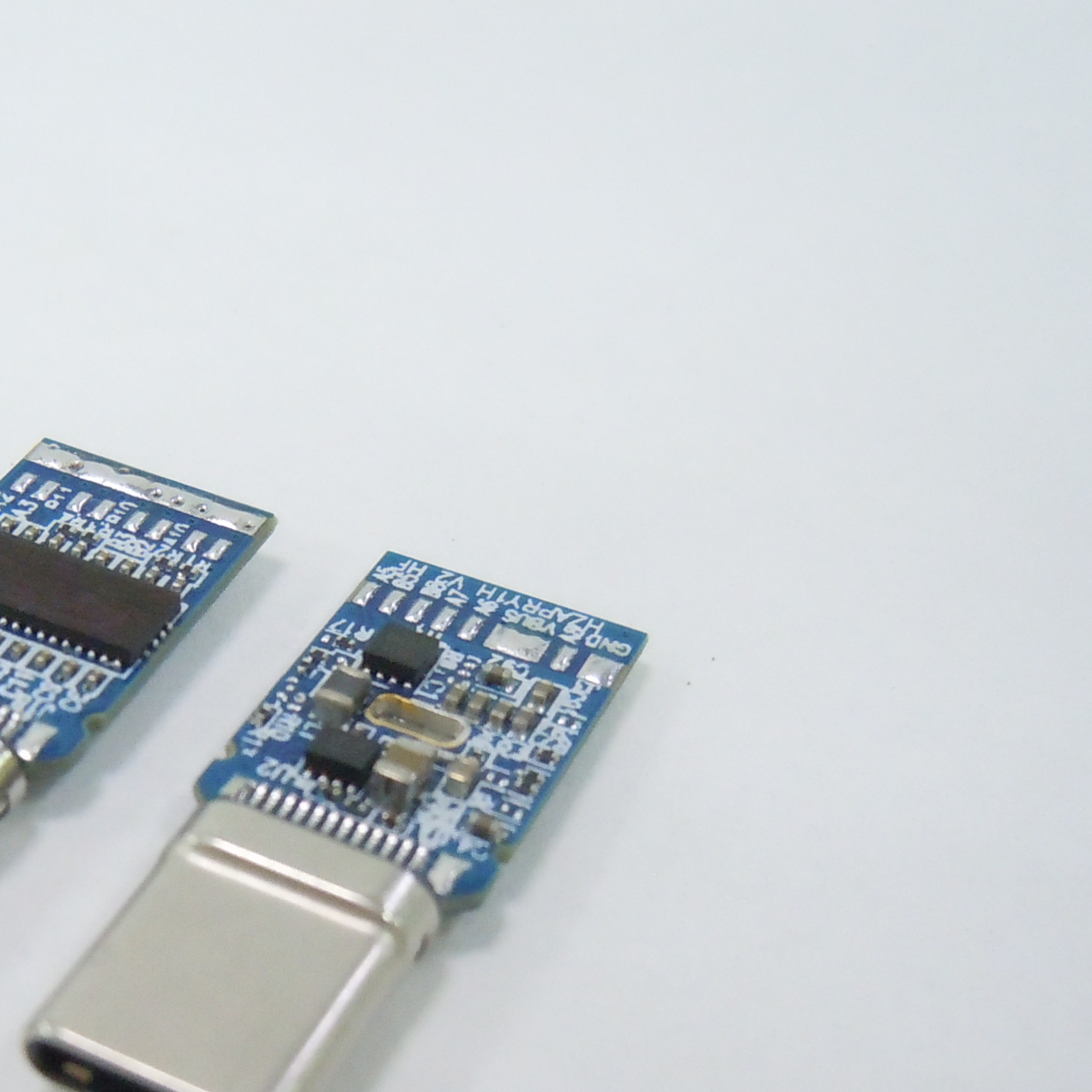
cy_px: 825
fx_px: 1927
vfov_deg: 31.1
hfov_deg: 30.5
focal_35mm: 54
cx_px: 142
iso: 800
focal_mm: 5.4
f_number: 3.5
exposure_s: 1/60
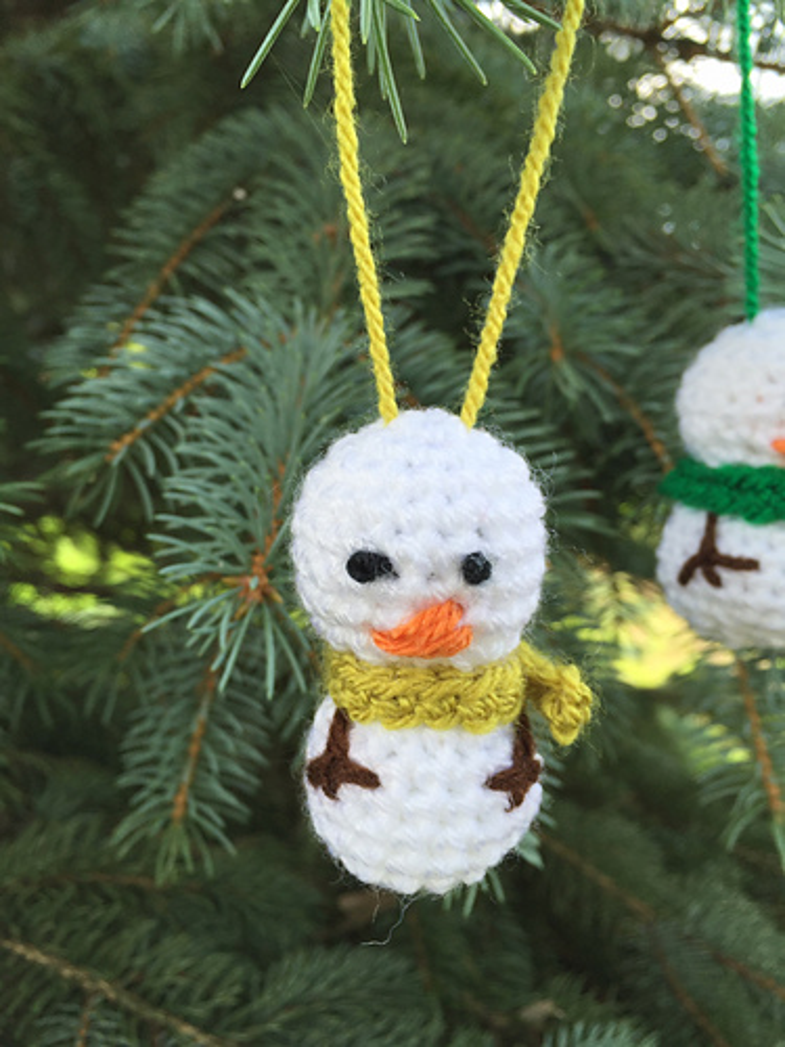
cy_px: 524
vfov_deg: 61.7
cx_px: 392
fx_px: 877
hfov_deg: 48.2
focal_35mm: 29
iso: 32
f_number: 2.2
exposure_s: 1/356
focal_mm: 4.15
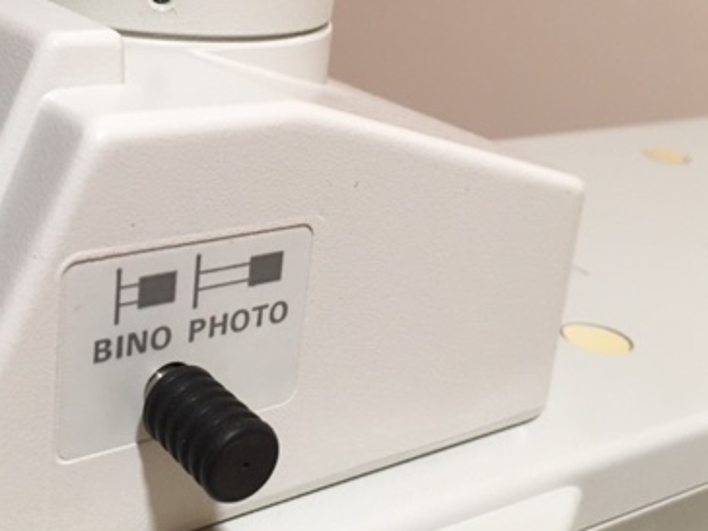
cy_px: 167
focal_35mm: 51
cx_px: 196
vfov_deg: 28.3
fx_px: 1043
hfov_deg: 36.8
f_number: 2.2
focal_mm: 4.15
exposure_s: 1/30
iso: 125
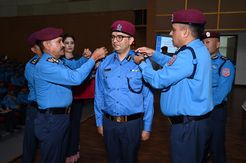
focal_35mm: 33
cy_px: 82
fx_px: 225
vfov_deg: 39.9
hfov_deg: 57.2
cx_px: 123
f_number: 5.6
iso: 1600
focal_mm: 33
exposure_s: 1/160
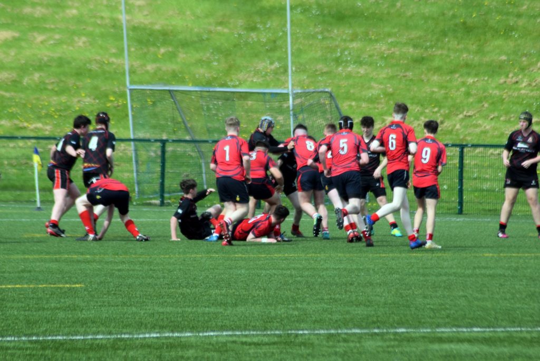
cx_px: 270
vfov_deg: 3.1
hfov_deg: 4.6
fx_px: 6757
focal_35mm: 450
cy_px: 180
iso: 400
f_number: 5.6
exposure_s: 1/1000
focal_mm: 300
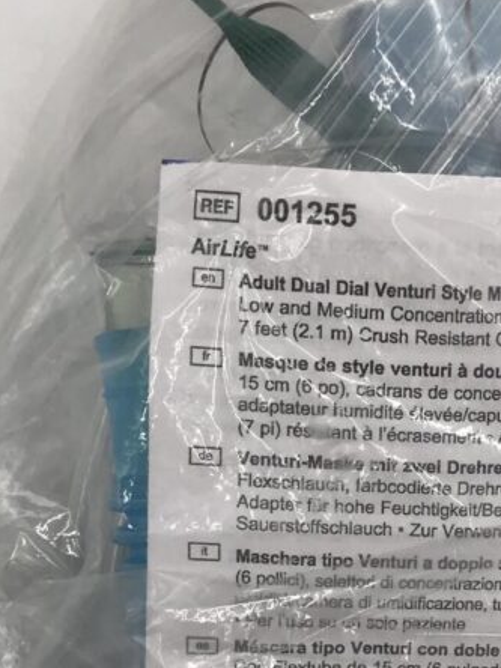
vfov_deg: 22.9
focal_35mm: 84
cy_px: 539
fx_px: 1621
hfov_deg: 17.2
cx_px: 507
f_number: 1.8
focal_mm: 3.99
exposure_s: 1/120
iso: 25
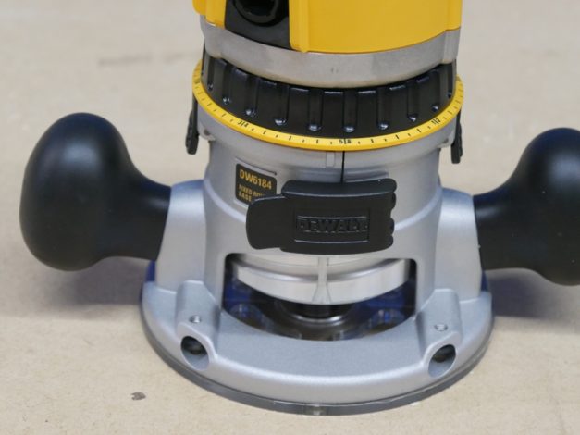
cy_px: 218
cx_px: 290
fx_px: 1843
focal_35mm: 110
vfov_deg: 13.5
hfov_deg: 17.9
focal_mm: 55
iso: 3200
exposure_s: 1/50
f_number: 5.1
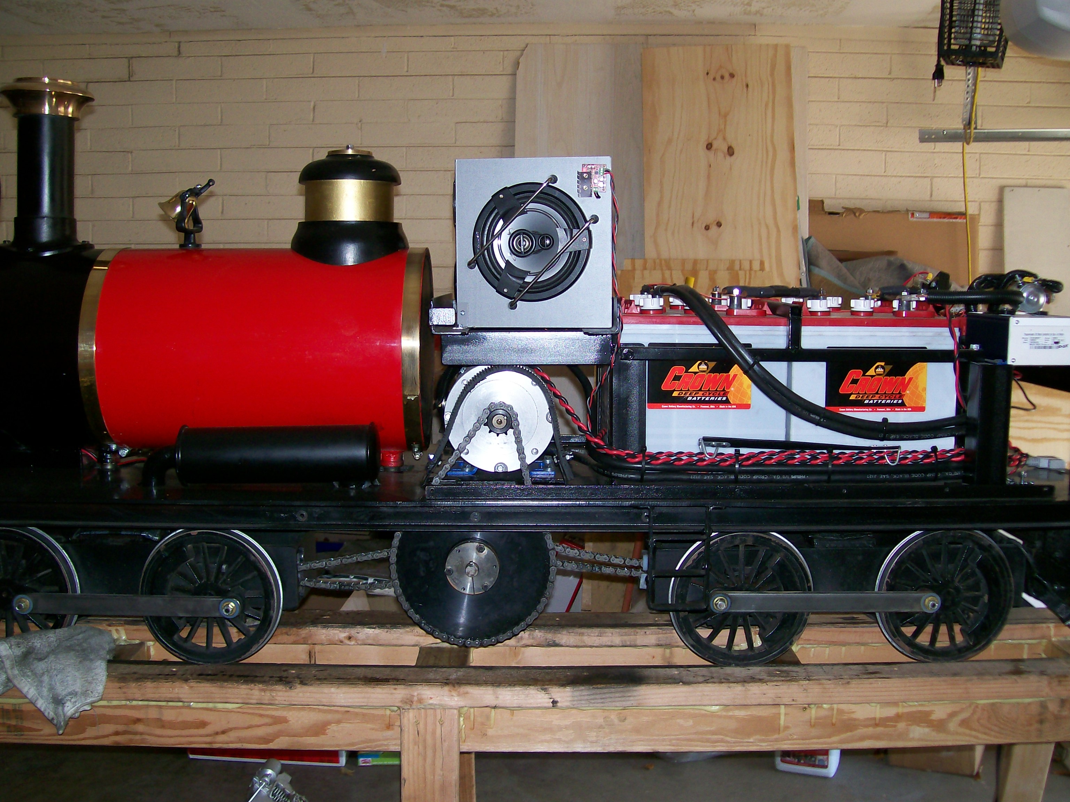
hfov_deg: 51.4
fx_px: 1113
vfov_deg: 39.7
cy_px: 401
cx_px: 535
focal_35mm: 36
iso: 80
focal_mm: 6
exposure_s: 1/64
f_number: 2.7
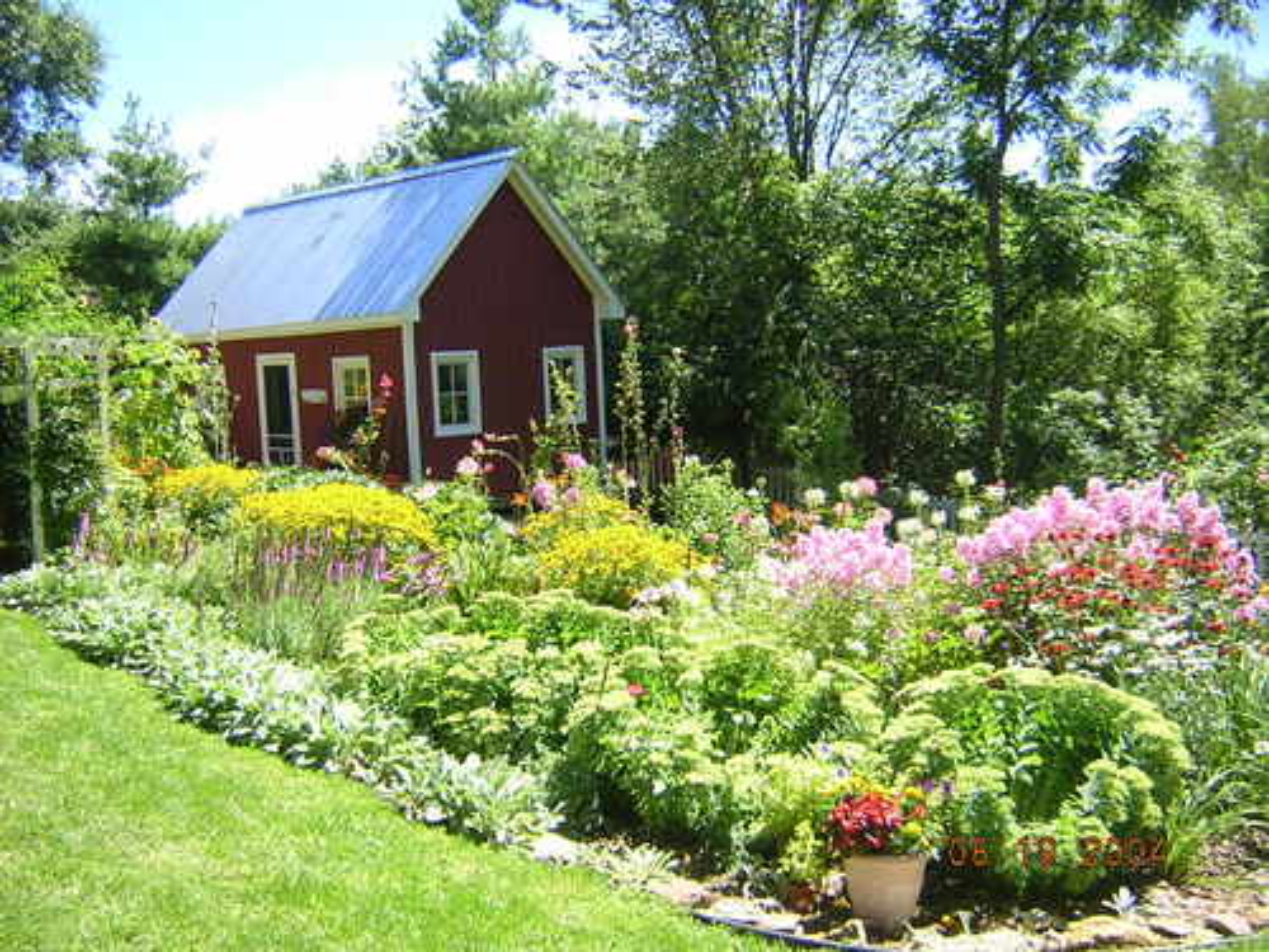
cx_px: 634
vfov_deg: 39.7
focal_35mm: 36
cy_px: 476
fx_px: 1320
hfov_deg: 51.4
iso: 100
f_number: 2.6
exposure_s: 1/310
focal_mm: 4.7
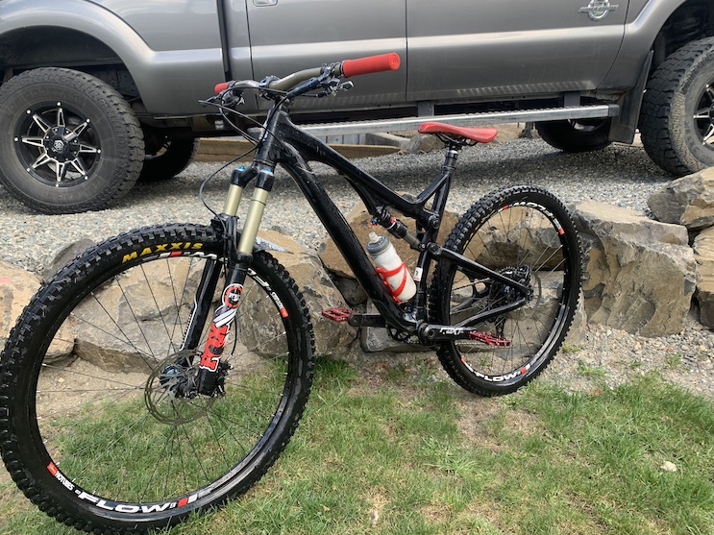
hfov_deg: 63.4
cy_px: 277
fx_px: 577
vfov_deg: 49.7
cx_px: 335
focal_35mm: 28
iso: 25
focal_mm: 4.25
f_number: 1.8
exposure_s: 1/122
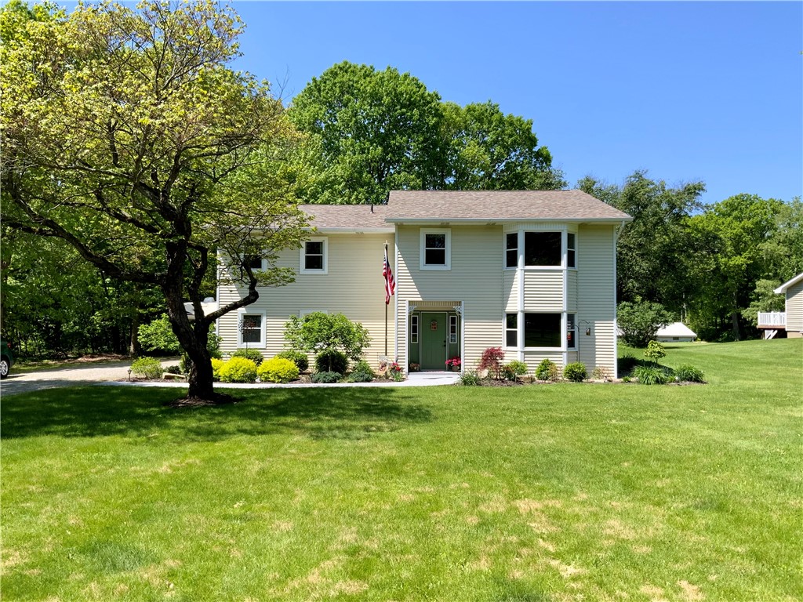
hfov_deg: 61.7
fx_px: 673
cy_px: 301
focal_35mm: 29
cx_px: 402
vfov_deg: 48.2
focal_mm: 3
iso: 16
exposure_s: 1/1311
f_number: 1.8
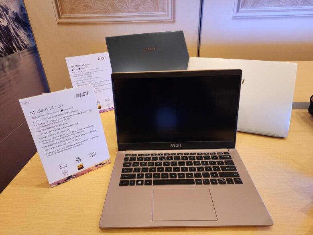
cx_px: 156
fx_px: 208
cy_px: 118
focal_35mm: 23
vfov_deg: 58.9
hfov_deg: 73.9
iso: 800
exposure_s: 1/120
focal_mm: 6.4
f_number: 1.8
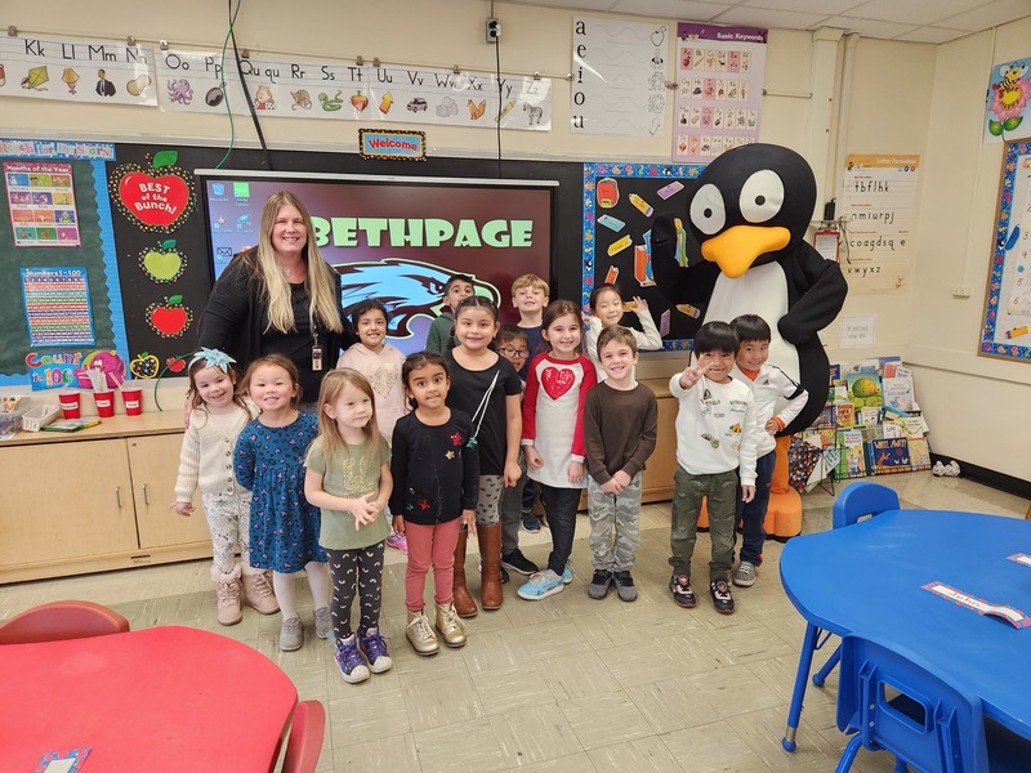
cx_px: 516
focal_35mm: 23
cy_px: 386
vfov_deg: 58.9
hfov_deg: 73.9
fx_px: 685
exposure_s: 1/120
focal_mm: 5.4
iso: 250
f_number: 1.8
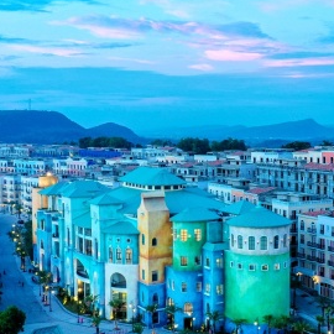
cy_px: 182
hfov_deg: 27.9
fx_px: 655
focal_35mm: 60
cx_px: 273
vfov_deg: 28.6
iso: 100
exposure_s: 1/40
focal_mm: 10.26
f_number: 3.2
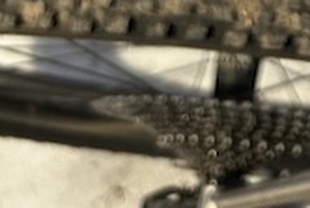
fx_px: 1120
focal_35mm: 130
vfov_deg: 9.1
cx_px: 430
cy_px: -347
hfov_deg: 14.9
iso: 500
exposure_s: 1/30
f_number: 1.5
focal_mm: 5.7
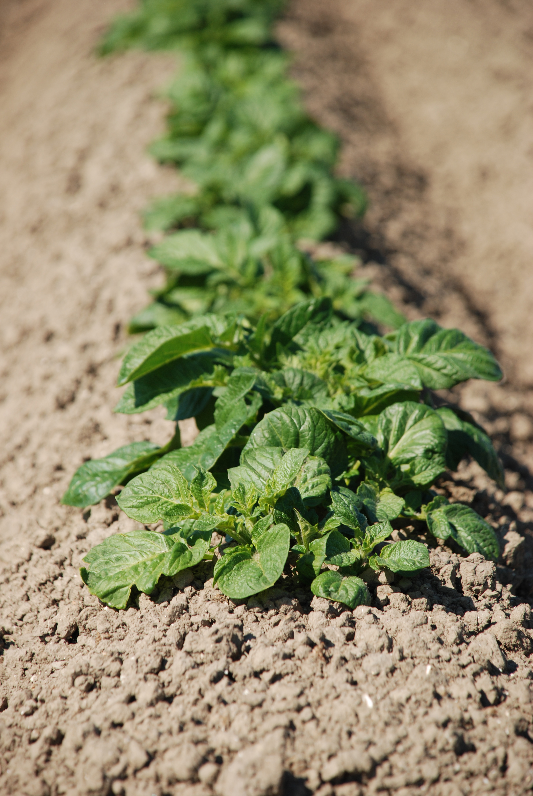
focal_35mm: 202
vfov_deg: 10.1
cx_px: 266
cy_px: 398
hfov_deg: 6.8
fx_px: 4484
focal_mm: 135
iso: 100
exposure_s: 1/250
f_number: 5.6
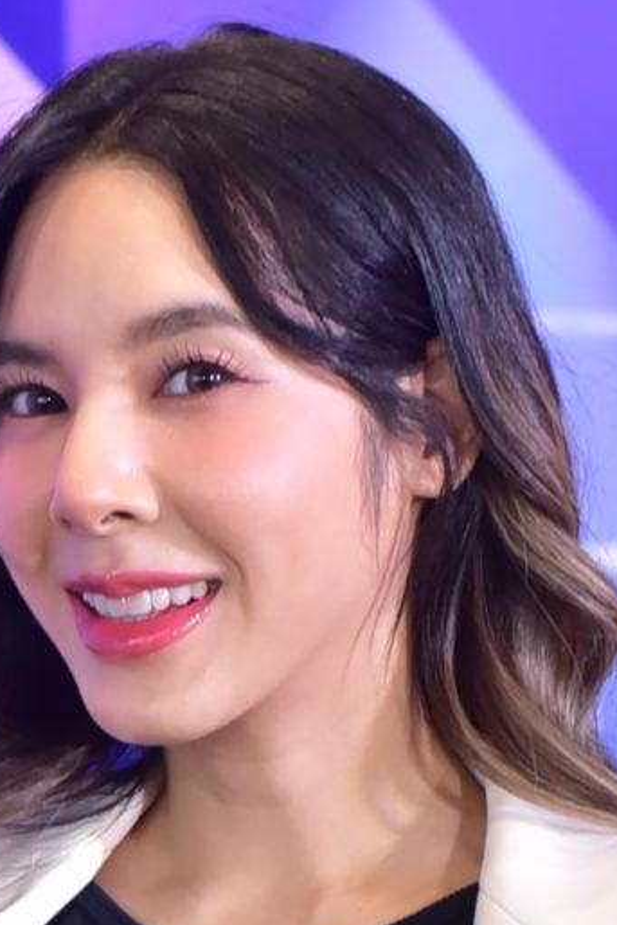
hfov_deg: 5.3
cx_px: 174
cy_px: 1415
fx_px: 6679
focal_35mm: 260
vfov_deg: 7.8
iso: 1250
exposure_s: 1/125
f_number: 5
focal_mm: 62
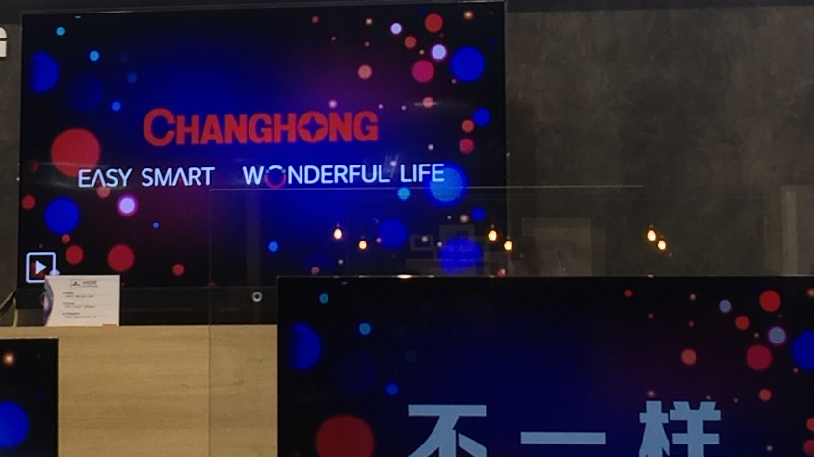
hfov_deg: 17.6
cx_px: 335
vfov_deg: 9.9
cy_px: 5
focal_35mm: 122
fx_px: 2633
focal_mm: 4.15
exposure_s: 1/50
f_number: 2.2
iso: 32
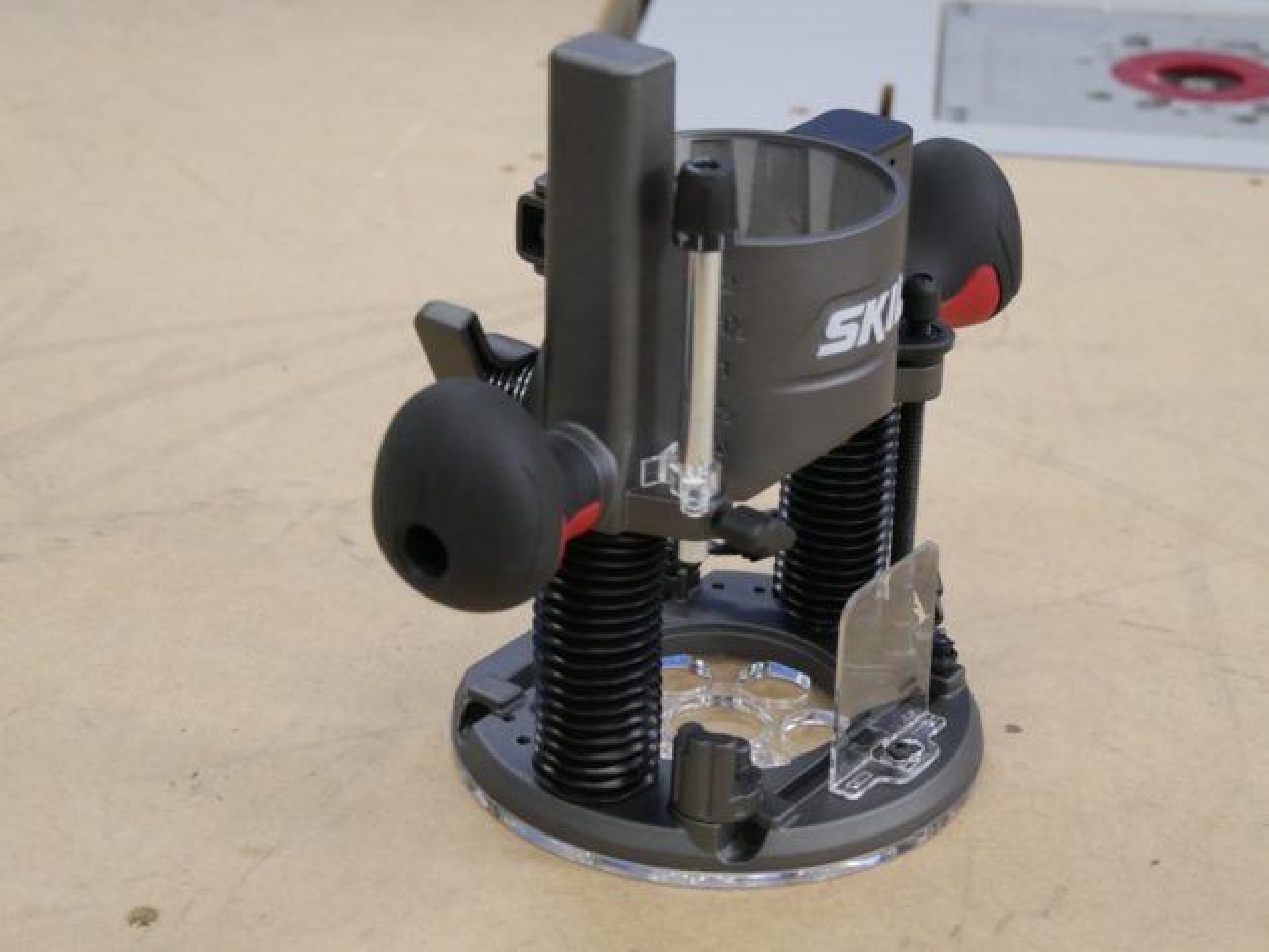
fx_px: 2712
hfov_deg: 26.3
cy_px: 476
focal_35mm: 74
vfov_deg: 19.9
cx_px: 634
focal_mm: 37
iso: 3200
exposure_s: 1/250
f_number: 4.6
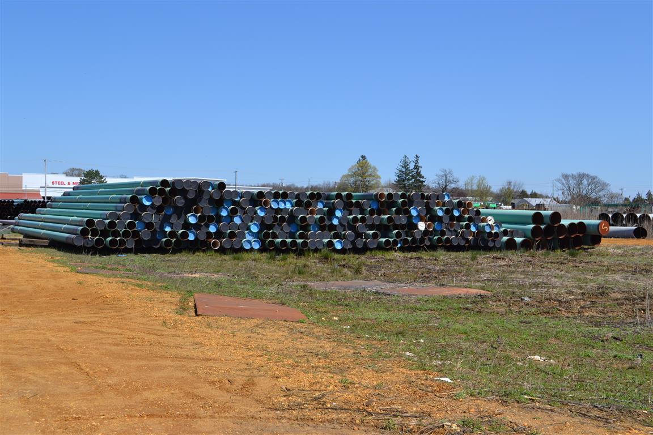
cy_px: 218
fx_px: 816
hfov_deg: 43.6
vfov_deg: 29.9
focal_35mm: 45
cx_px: 326
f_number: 8
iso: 100
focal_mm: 30
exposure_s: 1/250
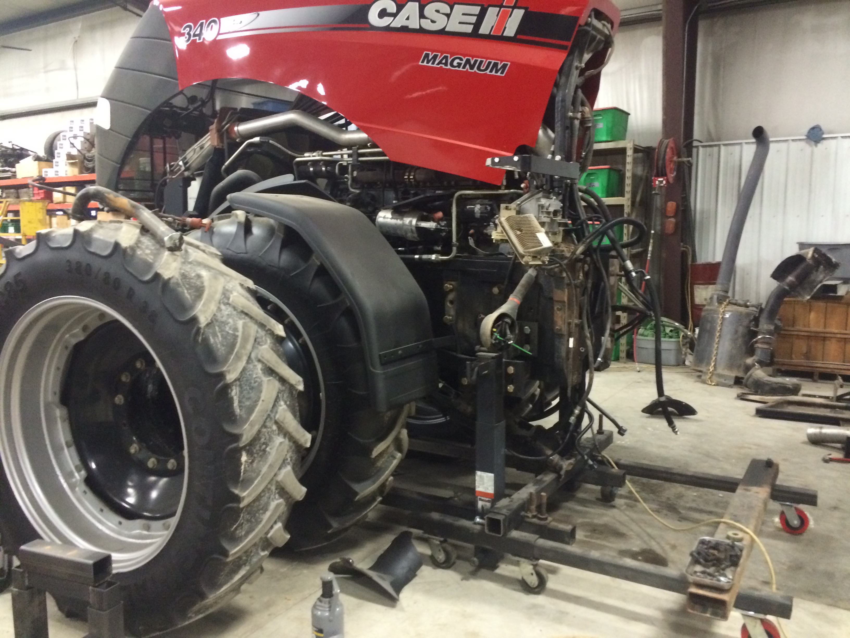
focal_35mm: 29
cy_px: 319
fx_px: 712
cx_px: 425
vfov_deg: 48.2
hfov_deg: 61.7
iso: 320
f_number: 2.2
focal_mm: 4.15
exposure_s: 1/20
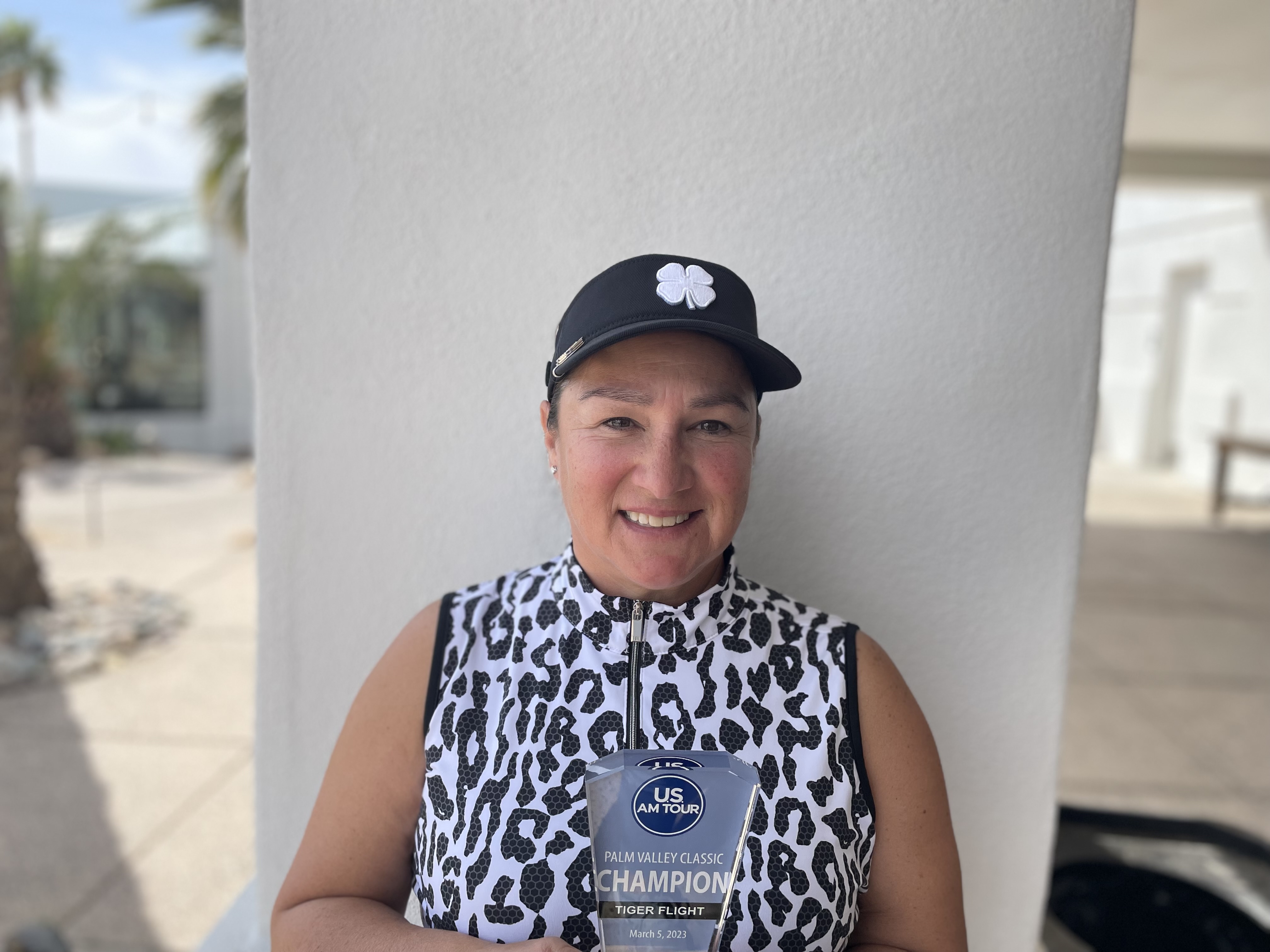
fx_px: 954
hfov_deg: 67.3
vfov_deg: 53.1
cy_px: 476
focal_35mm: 26
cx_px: 635
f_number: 1.6
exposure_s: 1/2257
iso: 50
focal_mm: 4.2
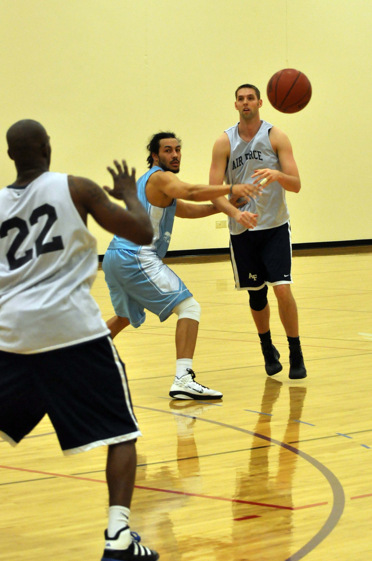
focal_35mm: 105
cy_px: 280
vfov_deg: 19.5
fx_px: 1632
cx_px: 186
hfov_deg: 13.0
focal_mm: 70
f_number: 4.5
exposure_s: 1/320
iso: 1250
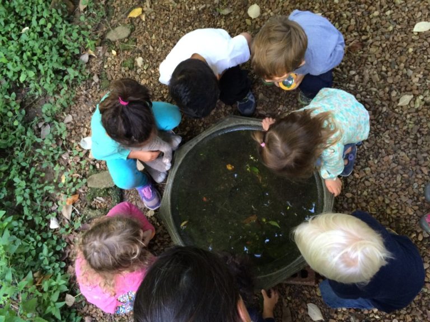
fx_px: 360
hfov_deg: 61.7
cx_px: 215
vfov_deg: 48.2
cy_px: 161
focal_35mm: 29
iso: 200
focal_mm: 4.15
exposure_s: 1/30
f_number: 2.2
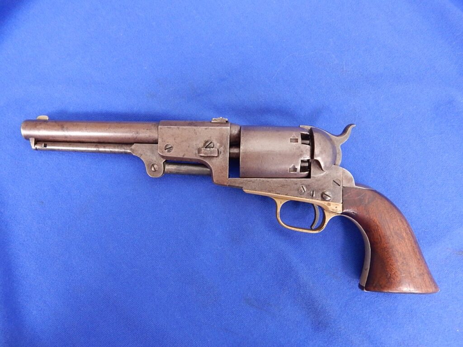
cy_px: 174
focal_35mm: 22
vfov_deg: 61.1
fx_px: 294
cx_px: 232
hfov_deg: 76.4
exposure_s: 1/8
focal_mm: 4
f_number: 3
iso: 450
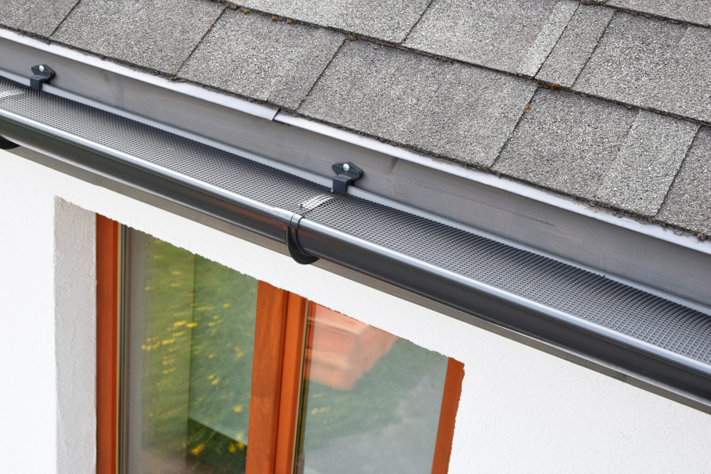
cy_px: 237
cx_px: 356
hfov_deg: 37.9
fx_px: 1037
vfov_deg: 25.8
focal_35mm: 52
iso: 100
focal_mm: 35
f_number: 9
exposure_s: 1/50
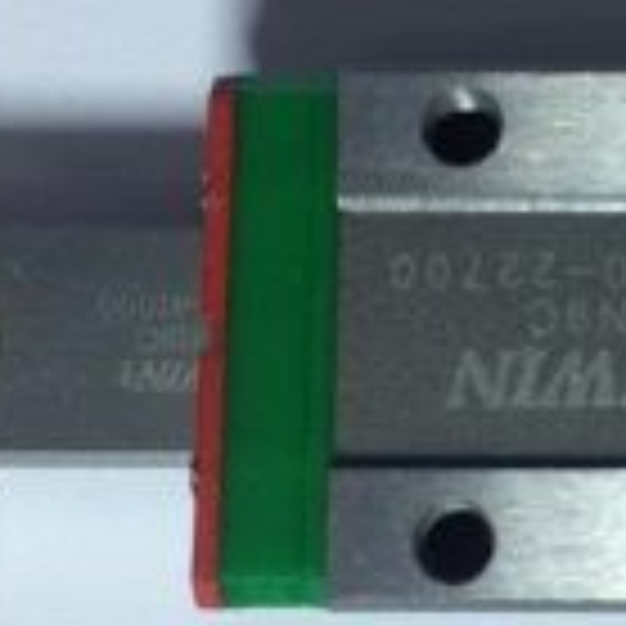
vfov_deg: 18.9
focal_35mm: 92
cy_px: 336
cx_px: 707
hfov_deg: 18.1
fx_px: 1882
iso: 40
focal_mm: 4.15
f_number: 2.2
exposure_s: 1/50
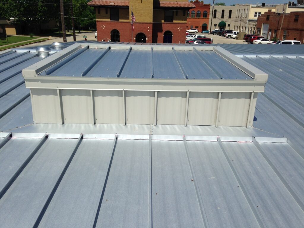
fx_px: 290
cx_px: 152
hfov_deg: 55.4
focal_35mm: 33
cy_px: 114
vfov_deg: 42.9
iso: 50
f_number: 2.4
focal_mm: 4.12
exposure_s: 1/3623
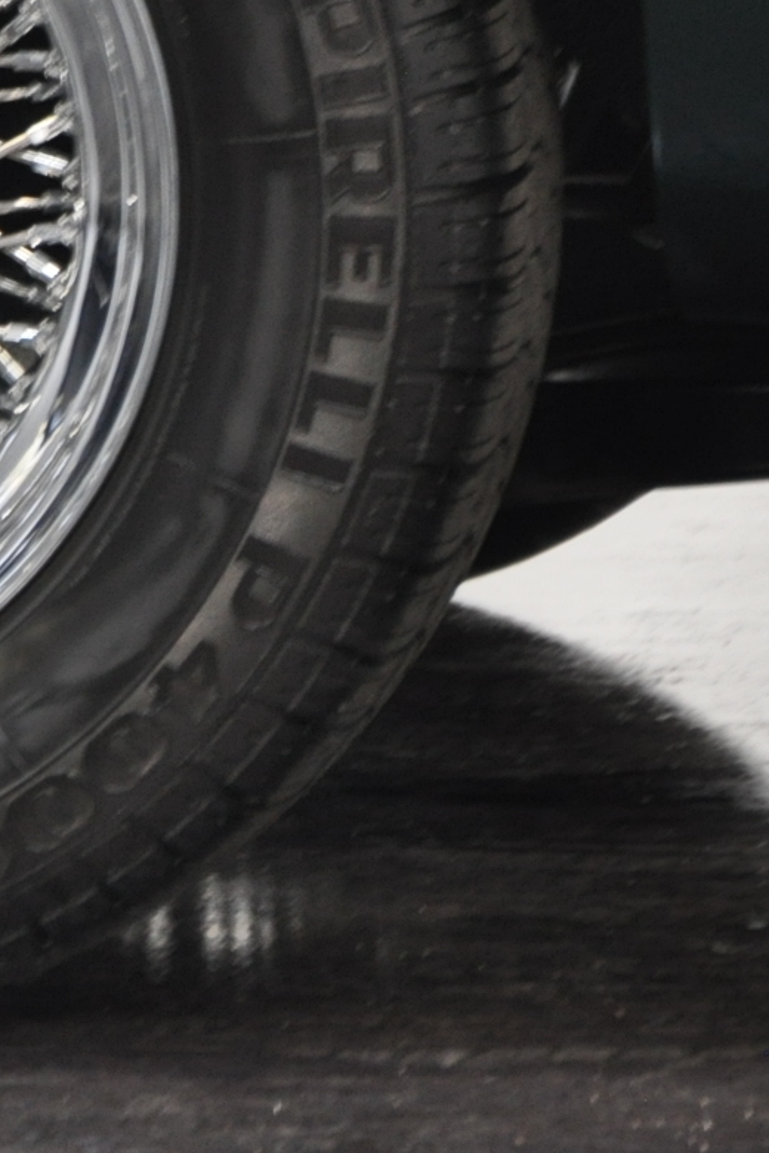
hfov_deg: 3.2
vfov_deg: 4.8
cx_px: -294
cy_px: 195
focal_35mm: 432
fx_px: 13853
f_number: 5.6
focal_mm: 105
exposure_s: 1/40
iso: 800
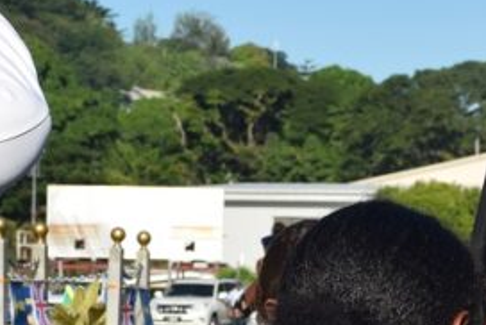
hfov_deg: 8.7
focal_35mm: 237
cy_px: 399
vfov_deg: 5.8
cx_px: 297
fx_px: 3203
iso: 200
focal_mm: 42
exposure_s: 1/500
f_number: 11
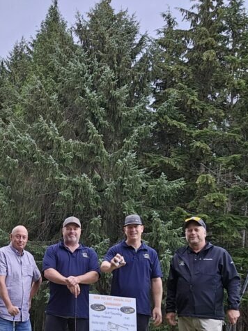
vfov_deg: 34.8
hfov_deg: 25.9
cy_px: 244
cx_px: 11
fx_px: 515
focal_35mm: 54
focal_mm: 3.3
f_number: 2.2
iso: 50
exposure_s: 1/120
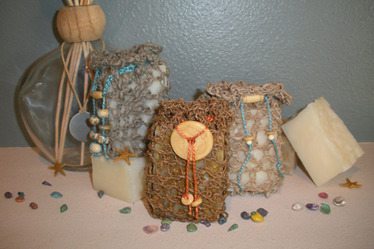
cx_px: 185
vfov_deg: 35.9
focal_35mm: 37
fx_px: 384
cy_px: 110
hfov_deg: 51.9
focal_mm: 6.3
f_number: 3.5
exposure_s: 1/30
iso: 200
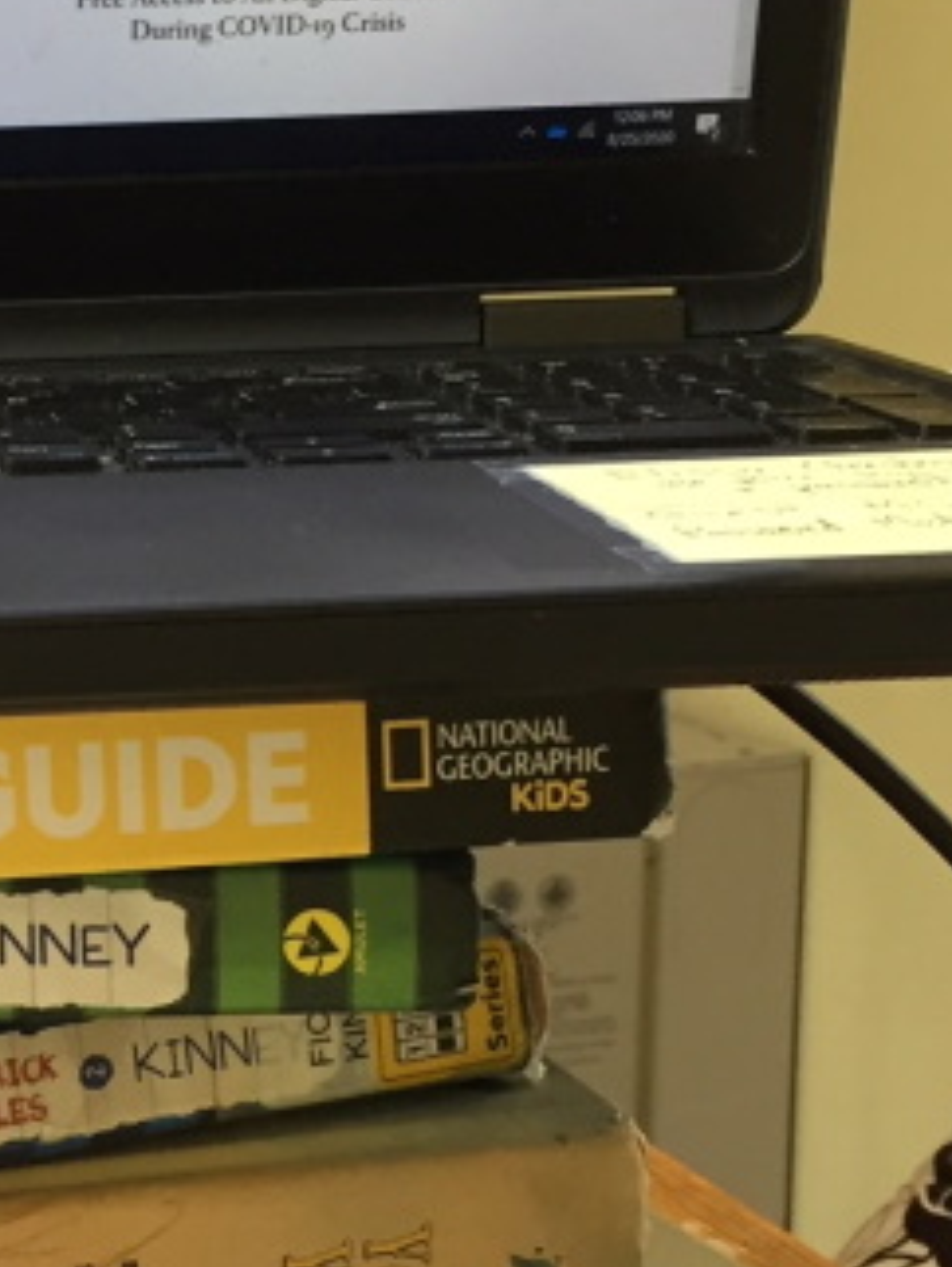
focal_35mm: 90
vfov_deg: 21.7
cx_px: -205
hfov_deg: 15.8
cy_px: 748
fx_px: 3296
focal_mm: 4.15
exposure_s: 1/30
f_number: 2.2
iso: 100
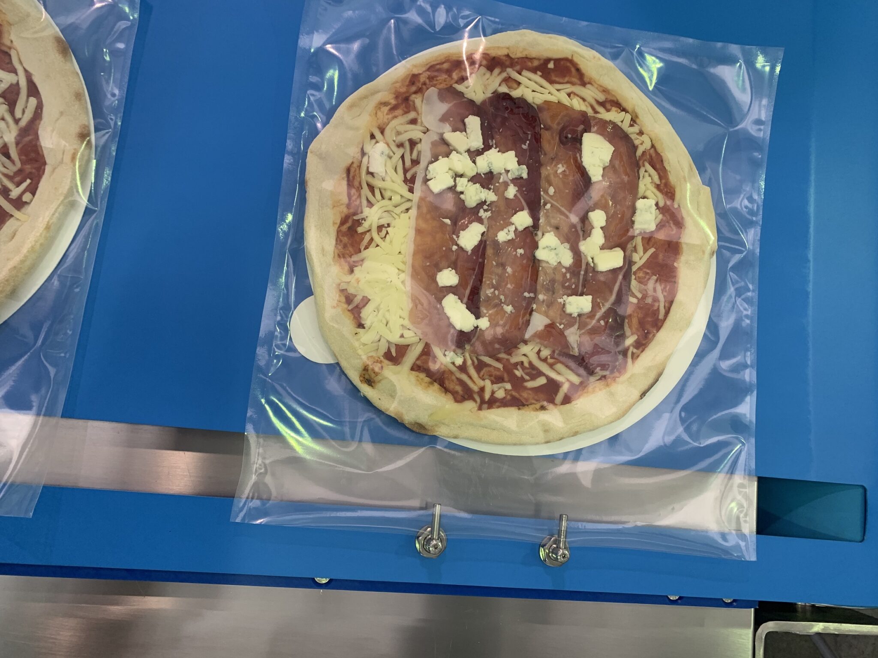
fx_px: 659
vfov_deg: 53.1
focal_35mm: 26
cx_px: 439
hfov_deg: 67.3
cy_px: 329
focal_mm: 4.25
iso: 100
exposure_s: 1/50
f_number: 1.8
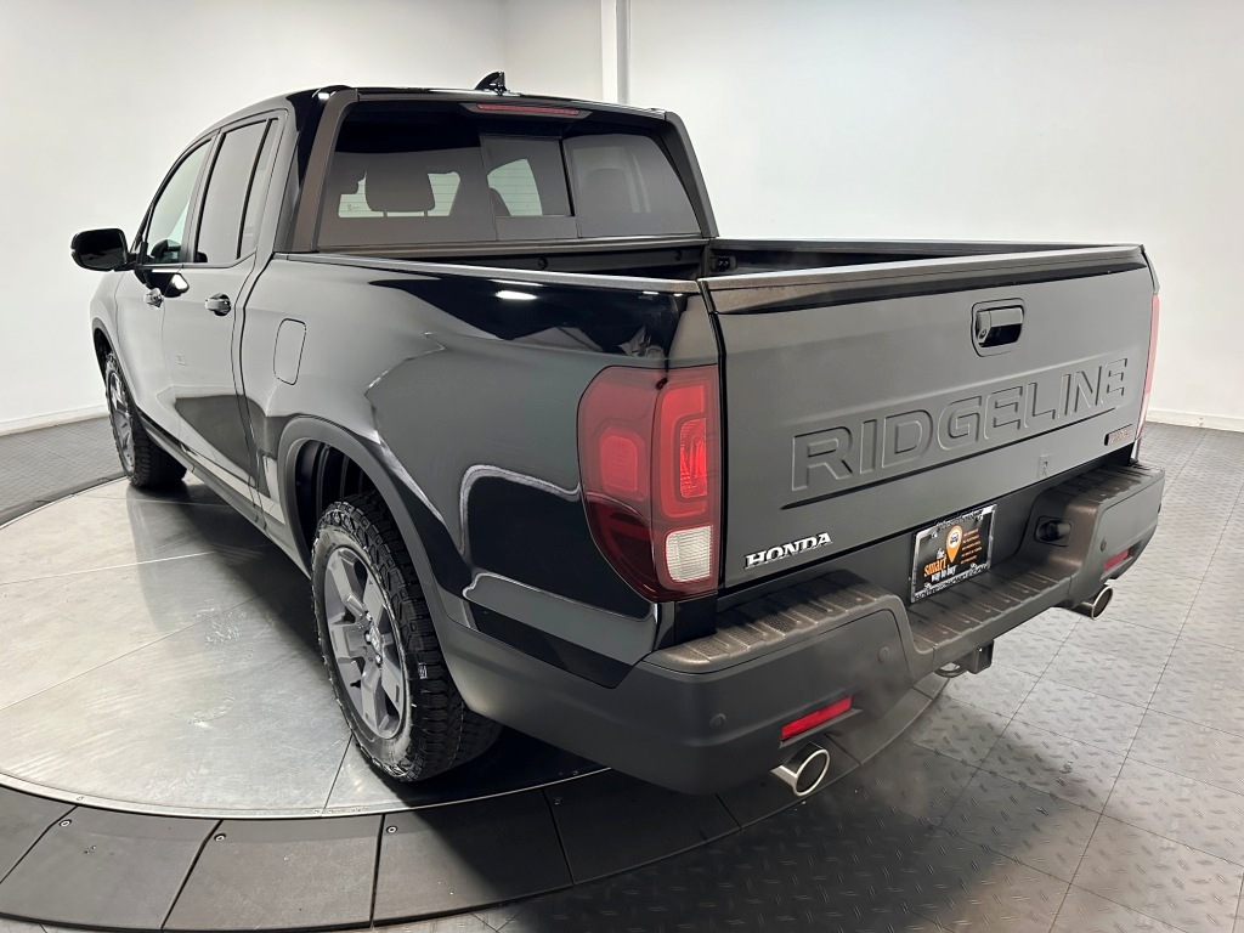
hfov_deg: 71.6
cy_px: 466
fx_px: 862
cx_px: 622
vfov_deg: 56.8
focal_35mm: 24
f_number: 1.78
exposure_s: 1/60
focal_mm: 6.86
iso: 640
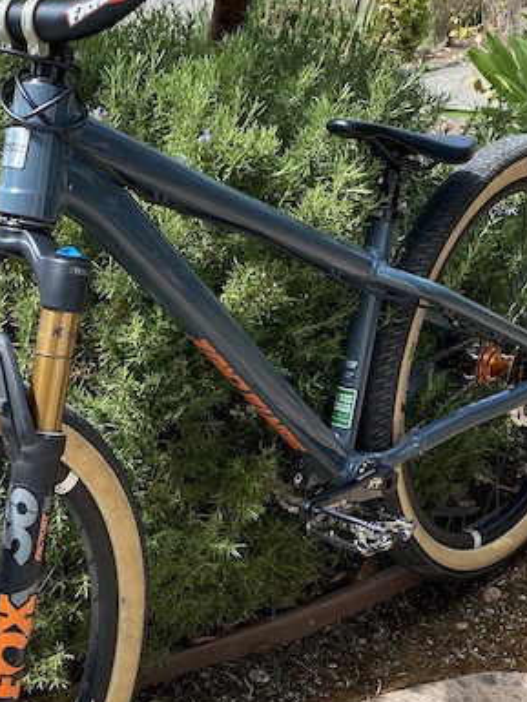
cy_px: 449
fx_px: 1096
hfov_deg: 26.2
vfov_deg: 35.3
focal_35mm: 54
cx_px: 62
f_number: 1.8
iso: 32
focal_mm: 4.25
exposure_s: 1/778
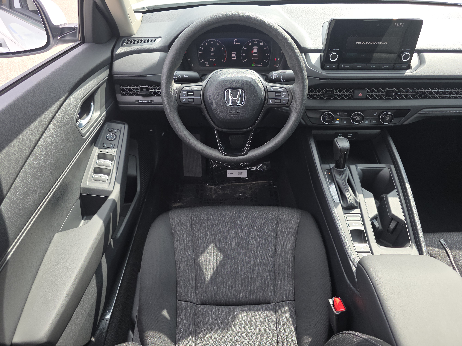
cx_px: 231
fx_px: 307
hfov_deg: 73.9
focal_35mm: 23
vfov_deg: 58.9
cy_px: 173
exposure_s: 1/359
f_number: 1.7
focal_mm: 6.3
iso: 32
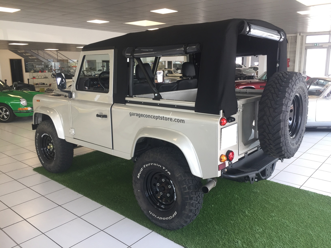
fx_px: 277
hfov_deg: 61.7
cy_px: 124
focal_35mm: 29
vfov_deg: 48.2
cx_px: 166
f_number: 2.2
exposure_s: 1/100
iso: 50
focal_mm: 4.15
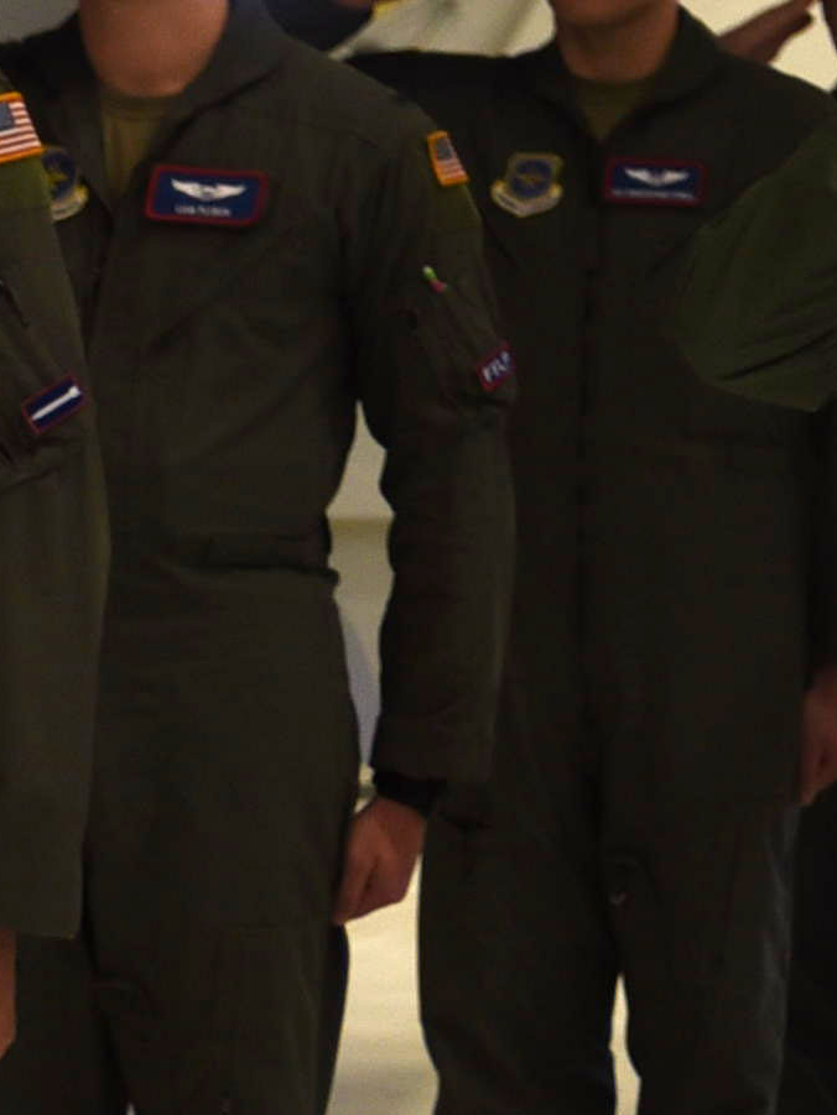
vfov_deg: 8.1
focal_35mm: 244
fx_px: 7865
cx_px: 2735
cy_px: 396
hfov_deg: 5.6
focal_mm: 38
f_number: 2.8
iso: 640
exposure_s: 1/200
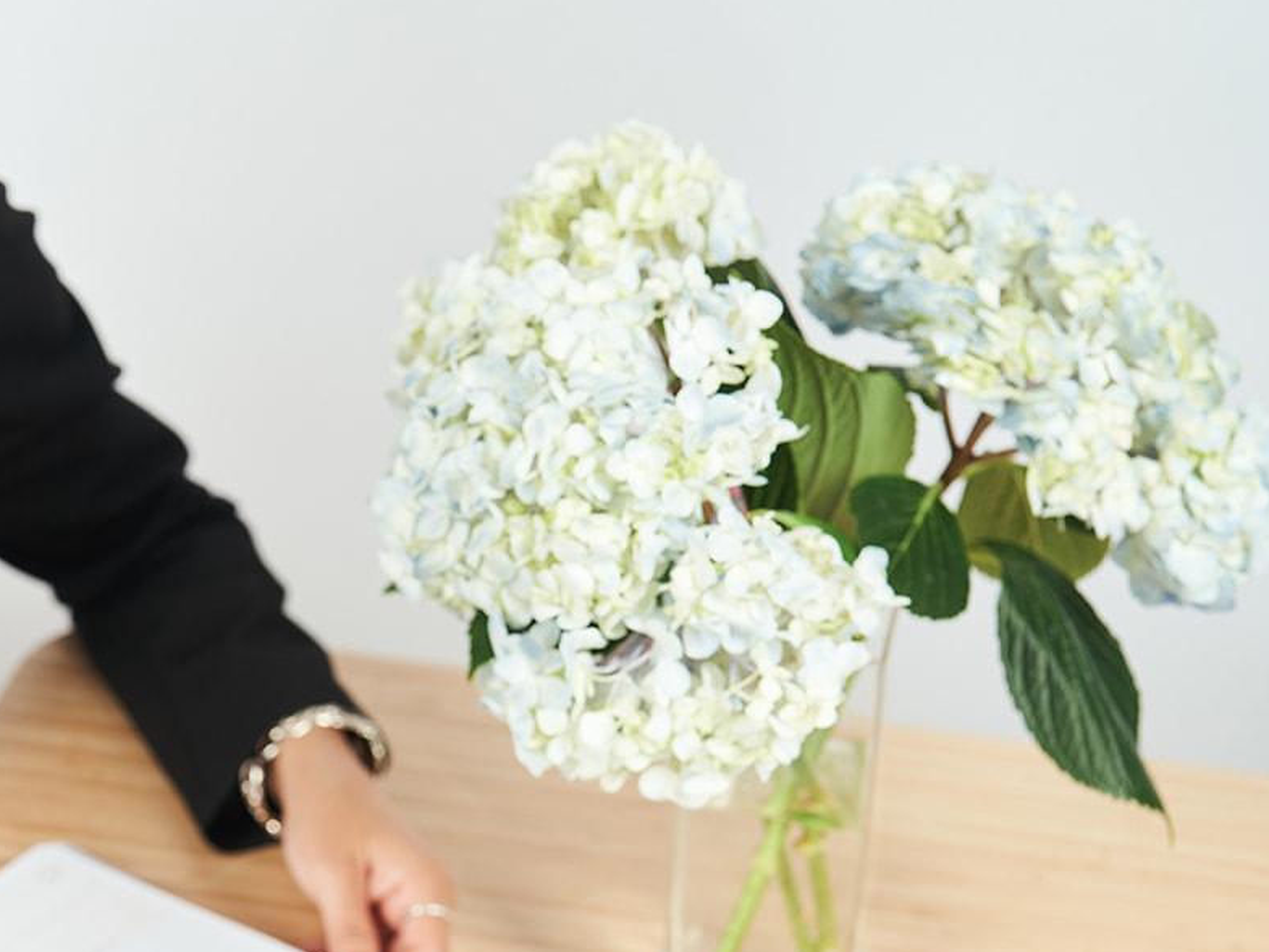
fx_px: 3593
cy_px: 673
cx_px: 70
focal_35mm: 98
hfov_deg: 19.6
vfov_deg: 15.1
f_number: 4.5
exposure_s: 1/125
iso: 200
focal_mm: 50
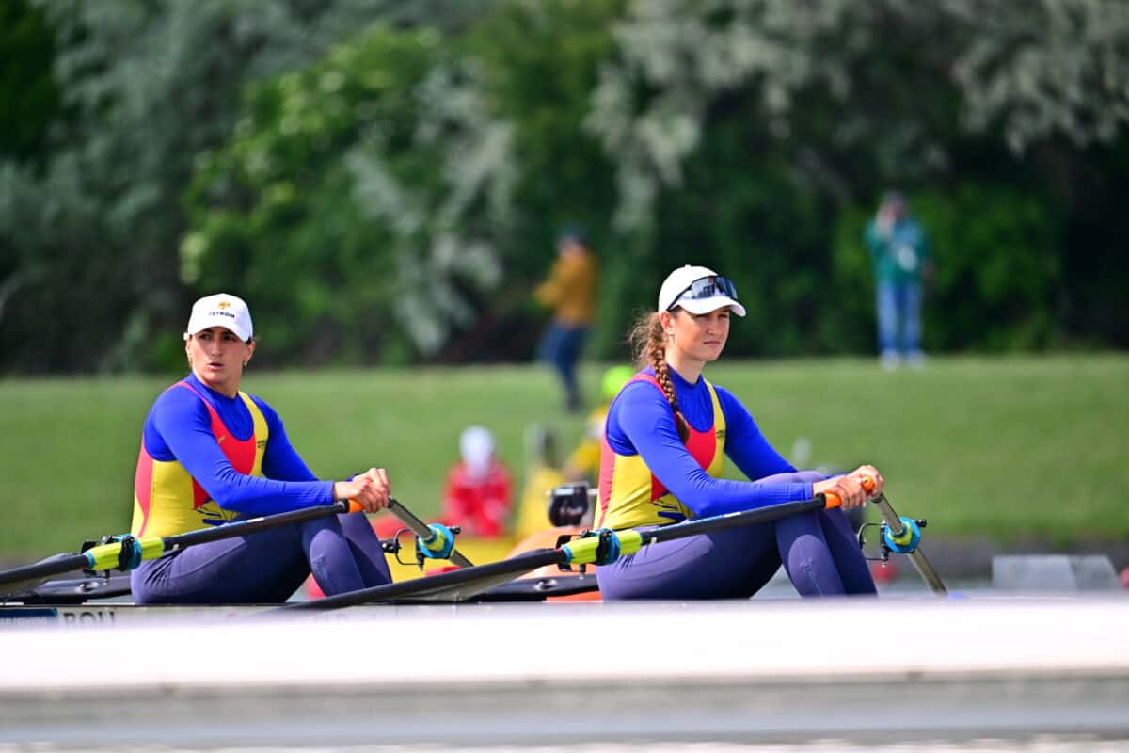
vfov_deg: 3.4
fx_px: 12543
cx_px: 564
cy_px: 376
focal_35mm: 400
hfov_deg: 5.2
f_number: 4.5
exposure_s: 1/1000
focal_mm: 400
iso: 160
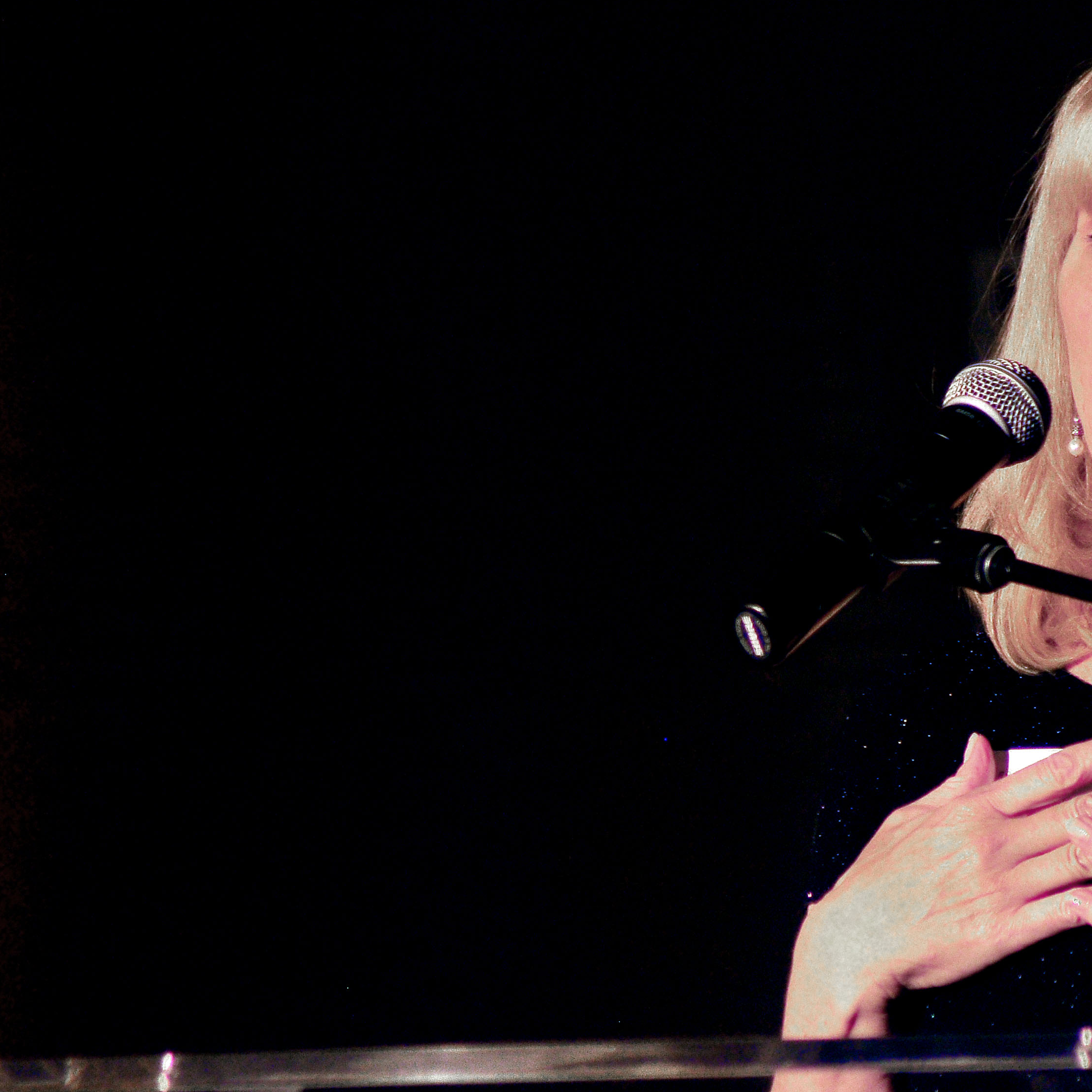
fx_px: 16596
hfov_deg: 3.8
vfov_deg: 3.8
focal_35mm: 465
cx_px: 1027
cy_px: 643
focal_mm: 190
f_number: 4.8
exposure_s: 1/125
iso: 400
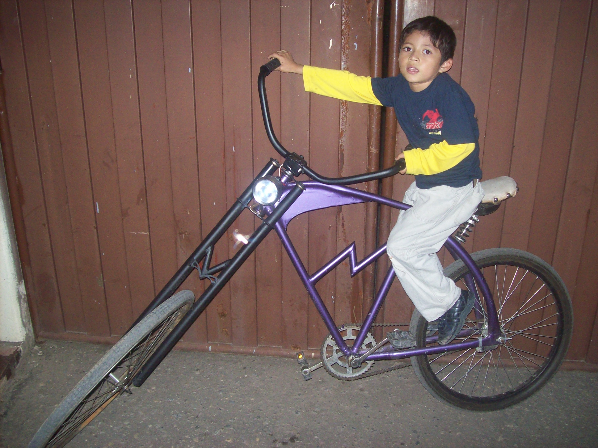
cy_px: 224
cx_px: 299
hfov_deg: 51.4
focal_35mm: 36
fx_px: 622
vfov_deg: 39.6
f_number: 2.7
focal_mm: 6
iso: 200
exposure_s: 1/64
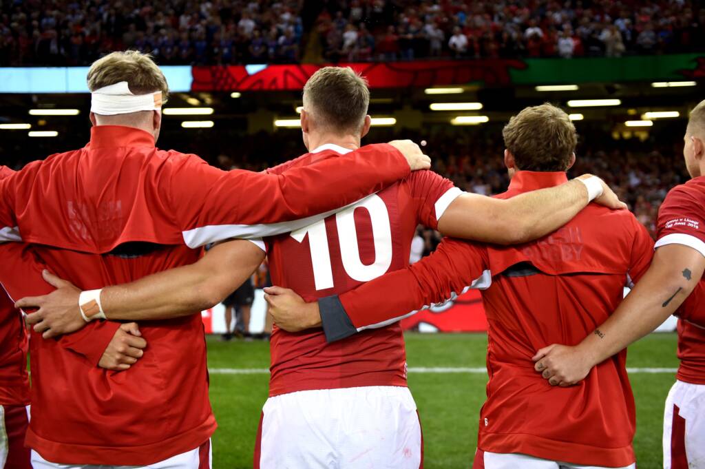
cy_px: 234
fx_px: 822
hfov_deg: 46.4
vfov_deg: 31.8
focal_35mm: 42
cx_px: 352
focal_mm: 42
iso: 2000
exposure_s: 1/1250
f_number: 2.8
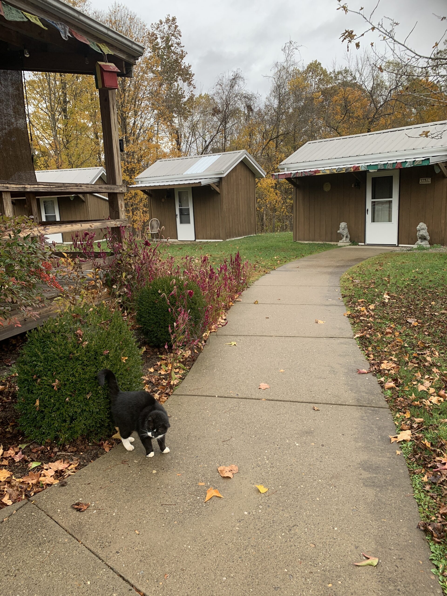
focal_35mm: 26
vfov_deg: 67.3
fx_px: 448
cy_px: 298
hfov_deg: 53.1
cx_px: 224
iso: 25
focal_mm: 4.25
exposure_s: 1/282
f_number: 1.8
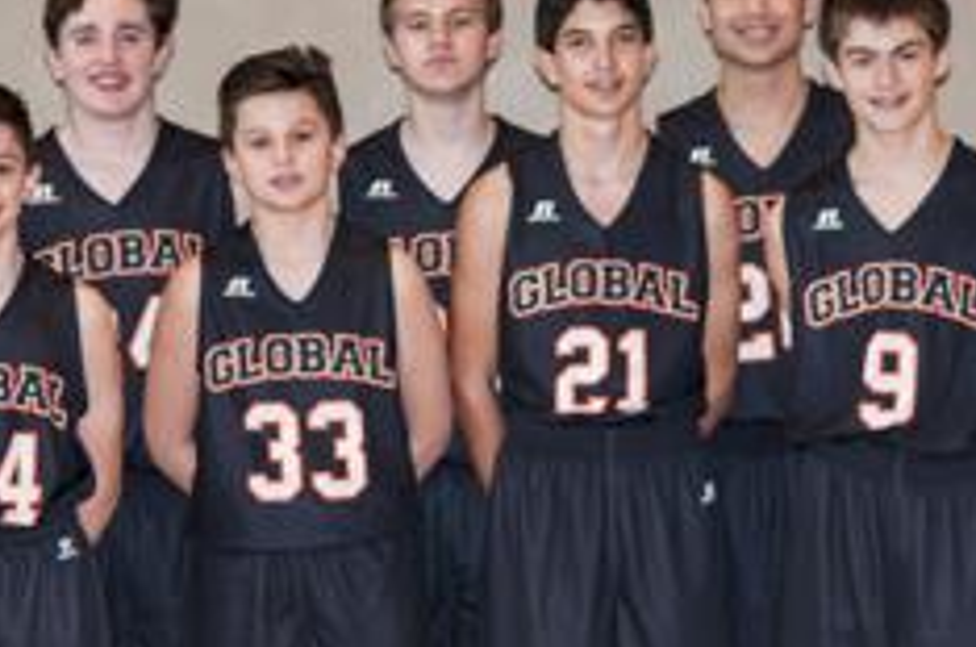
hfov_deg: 6.9
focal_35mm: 300
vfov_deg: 4.6
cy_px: 490
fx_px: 8121
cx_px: 263
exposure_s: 1/160
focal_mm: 85
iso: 200
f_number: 2
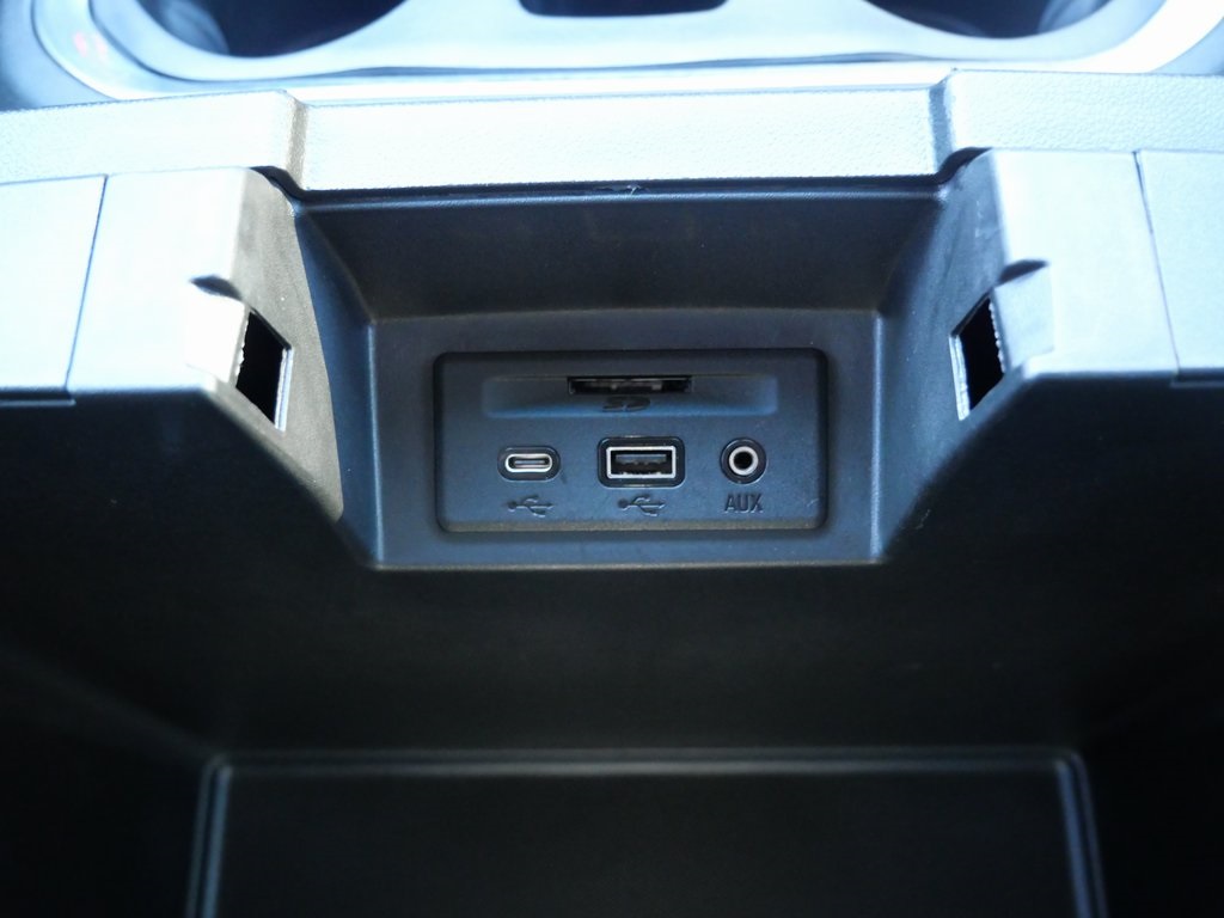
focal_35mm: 34
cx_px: 612
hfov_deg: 54.0
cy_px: 459
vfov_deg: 41.8
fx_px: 1202
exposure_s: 1/13
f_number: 3.8
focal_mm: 17
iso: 3200
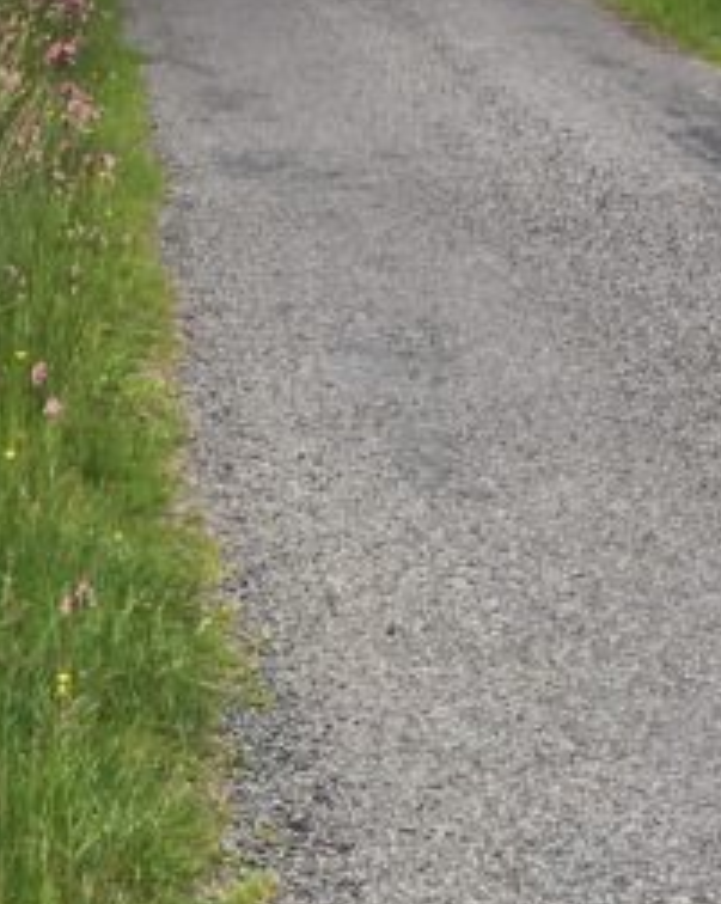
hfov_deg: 10.5
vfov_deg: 13.4
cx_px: -126
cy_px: 552
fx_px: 3848
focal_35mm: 144
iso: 25
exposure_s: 1/855
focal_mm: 4.15
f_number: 2.2
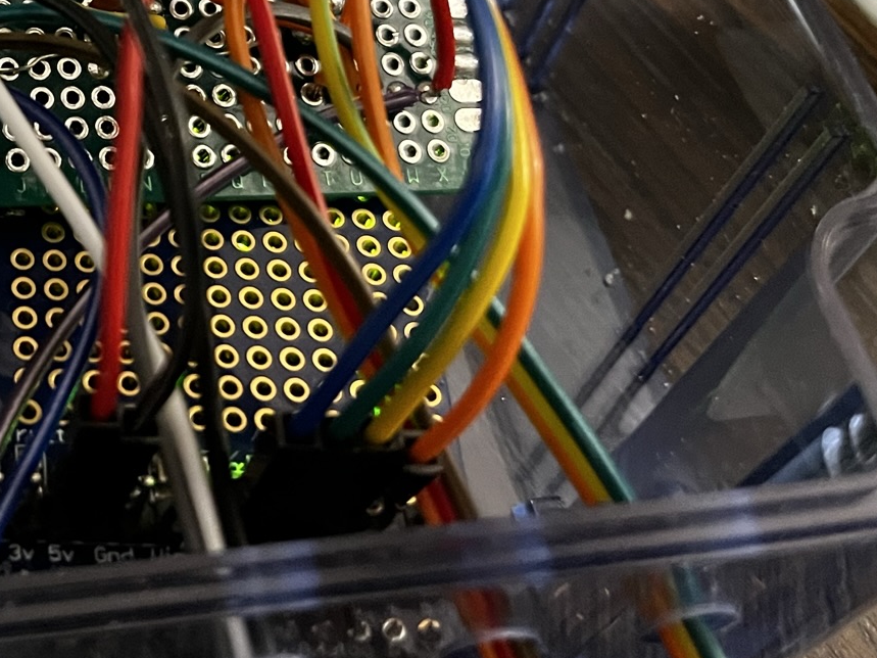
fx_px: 1571
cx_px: -88
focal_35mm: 62
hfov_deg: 28.4
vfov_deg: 22.8
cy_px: 11
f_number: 1.6
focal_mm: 5.1
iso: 640
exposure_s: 1/30
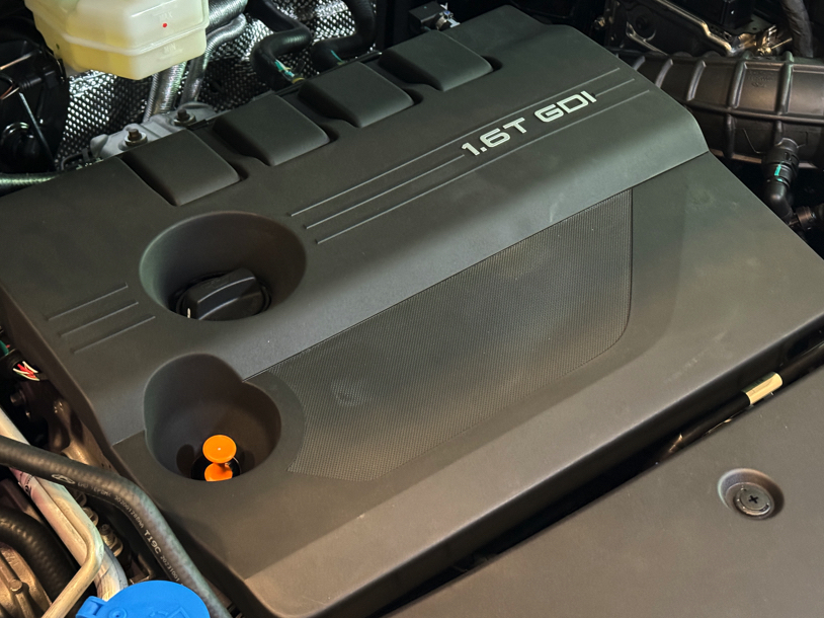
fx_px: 1404
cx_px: 370
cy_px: 287
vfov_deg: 24.8
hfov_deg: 32.7
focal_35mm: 59
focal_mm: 6.86
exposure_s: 1/25
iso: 640
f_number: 1.78
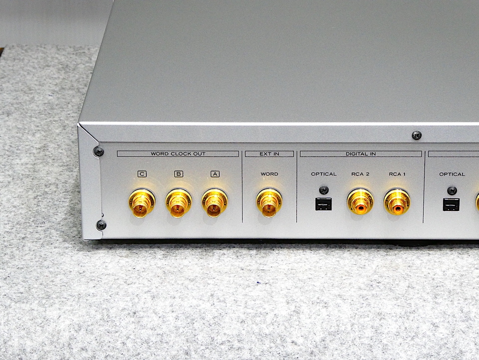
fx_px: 1868
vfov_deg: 11.0
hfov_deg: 14.6
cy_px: 180
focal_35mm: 135
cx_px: 240
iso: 400
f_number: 5.6
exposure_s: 1/15
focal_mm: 24.2
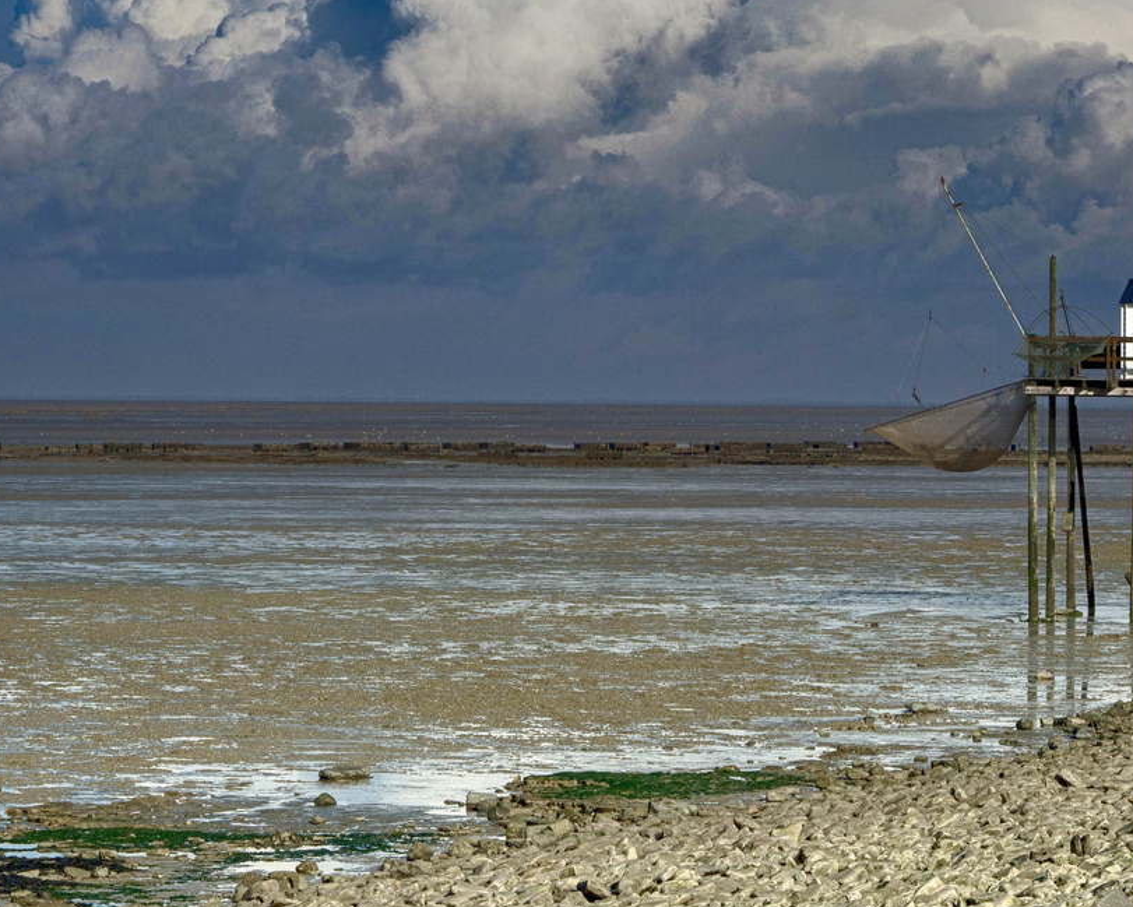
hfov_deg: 12.4
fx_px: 5232
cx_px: 676
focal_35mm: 156
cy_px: 170
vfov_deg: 9.9
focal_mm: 45
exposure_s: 1/800
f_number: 10
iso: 200
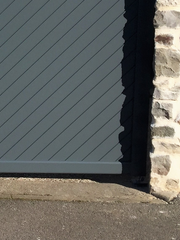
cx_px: -68
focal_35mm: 83
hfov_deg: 16.6
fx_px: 575
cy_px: 21
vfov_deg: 22.9
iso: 32
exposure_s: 1/2825
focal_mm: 4.15
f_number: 2.2
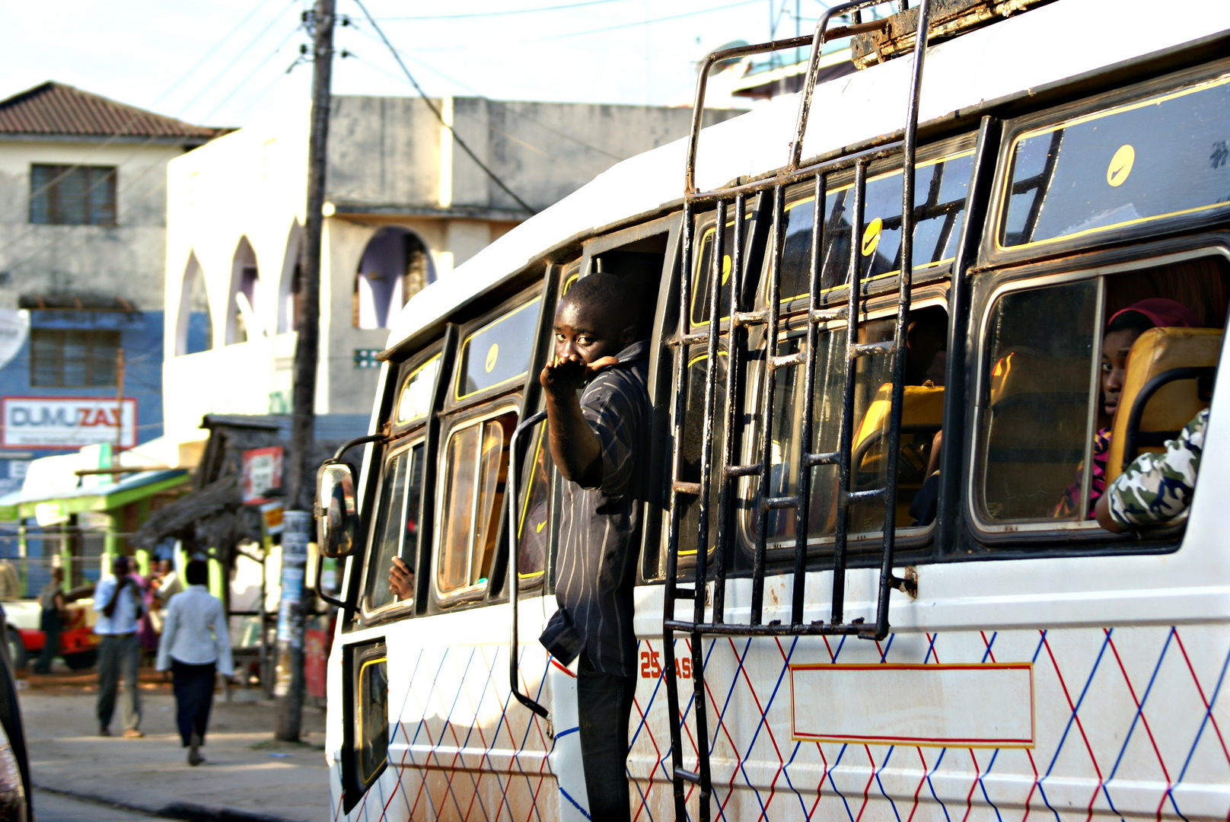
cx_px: 615
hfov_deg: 18.2
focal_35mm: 112
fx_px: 3846
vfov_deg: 12.2
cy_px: 411
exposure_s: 1/200
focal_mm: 75
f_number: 5.6
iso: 100
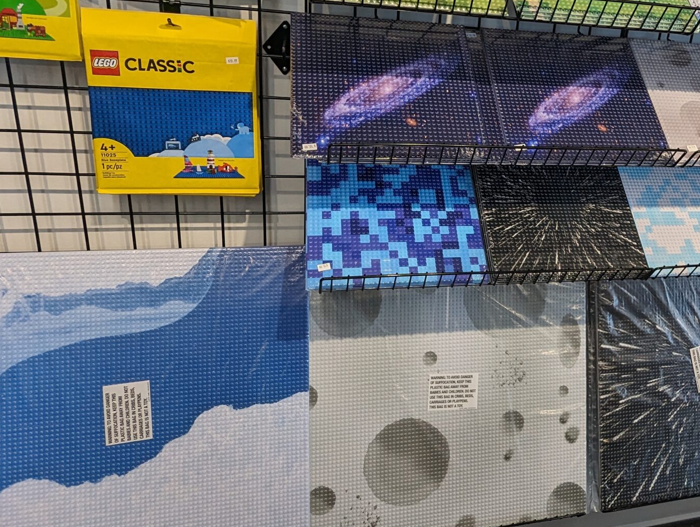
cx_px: 482
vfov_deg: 46.4
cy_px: 190
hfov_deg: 58.2
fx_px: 608
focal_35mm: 30
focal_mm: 2.35
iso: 133
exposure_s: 1/120
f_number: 2.2
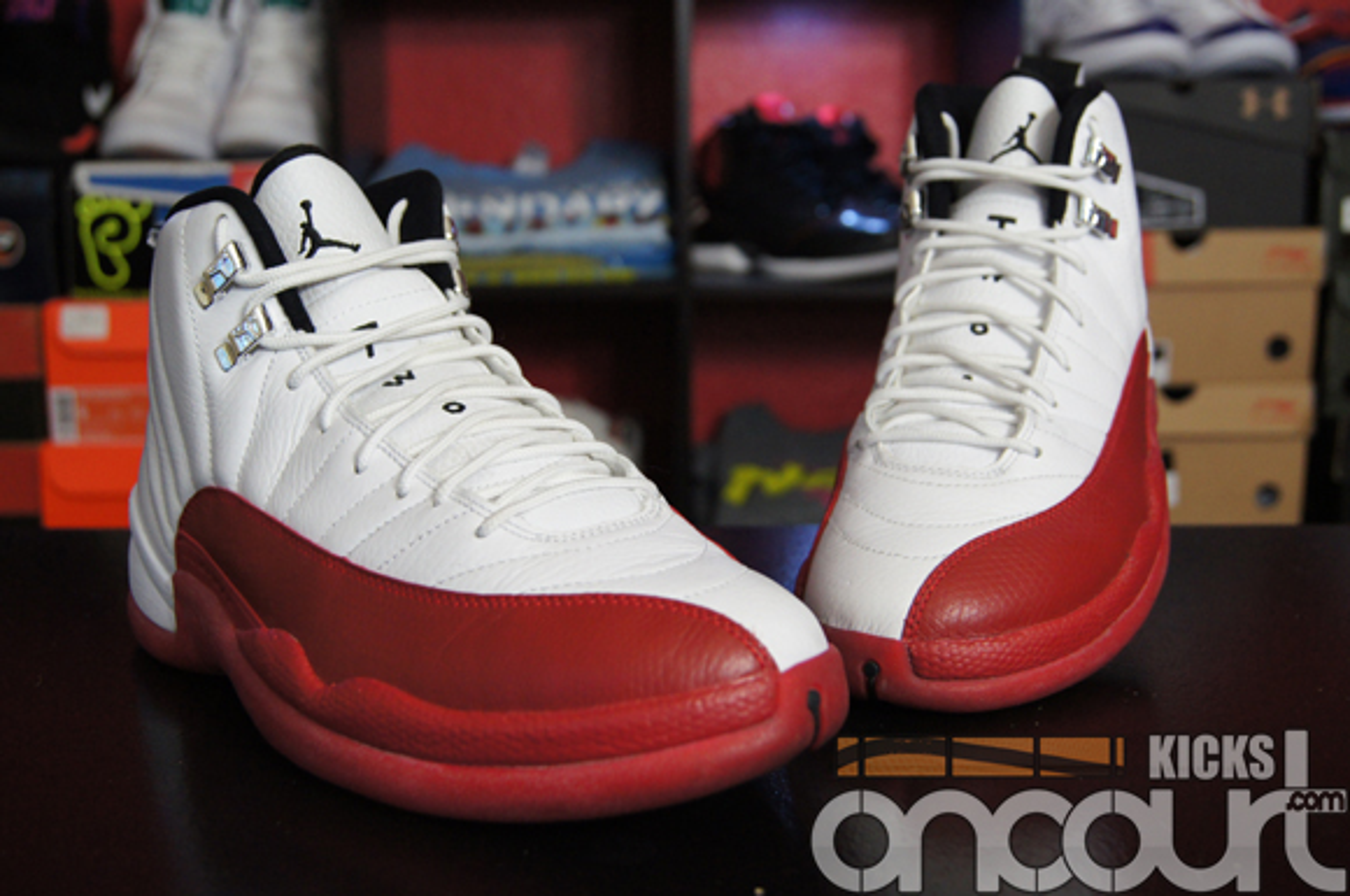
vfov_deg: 31.8
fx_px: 1573
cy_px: 448
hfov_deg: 46.5
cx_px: 675
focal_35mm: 42
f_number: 4.5
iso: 1250
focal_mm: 28
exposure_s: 1/50
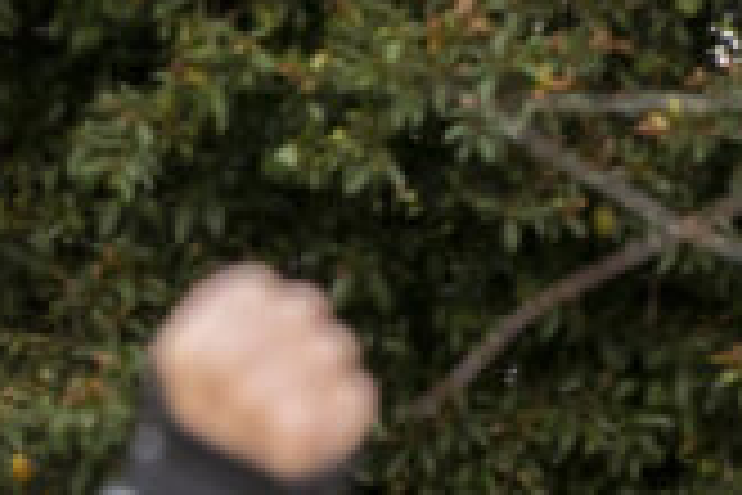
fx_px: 16034
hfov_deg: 2.6
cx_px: -1066
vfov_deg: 1.8
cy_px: 1240
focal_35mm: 778
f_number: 7.1
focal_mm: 125
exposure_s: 1/400
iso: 1000
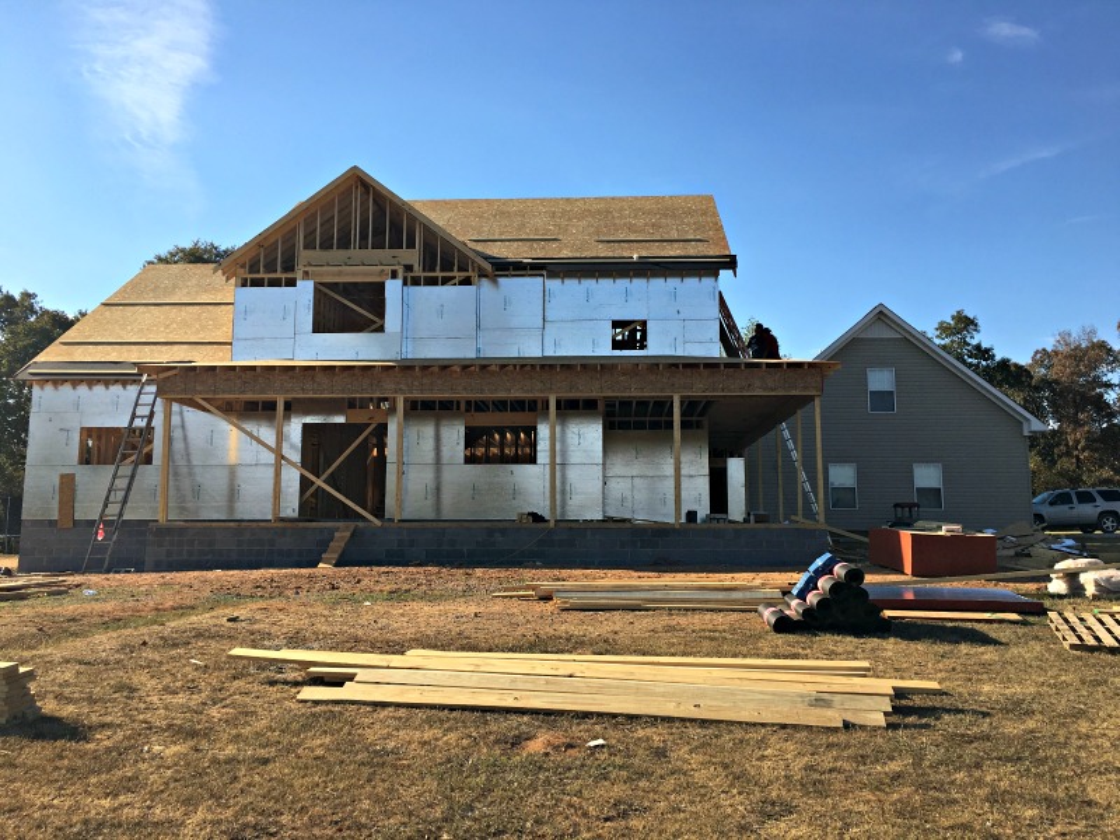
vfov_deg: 48.2
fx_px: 938
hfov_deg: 61.7
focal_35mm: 29
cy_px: 420
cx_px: 560
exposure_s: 1/1672
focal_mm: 4.15
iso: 25
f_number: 2.2
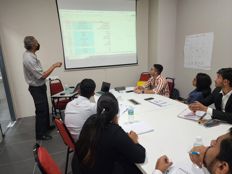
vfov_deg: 58.9
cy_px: 87
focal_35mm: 23
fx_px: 154
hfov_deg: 73.9
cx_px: 116
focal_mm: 6.4
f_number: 1.8
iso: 500
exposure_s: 1/100
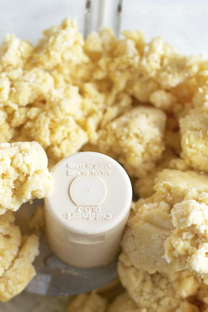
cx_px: 95
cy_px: 188
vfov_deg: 21.0
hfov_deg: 14.1
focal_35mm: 97
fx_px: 841
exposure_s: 1/160
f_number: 2.8
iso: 100
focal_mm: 50
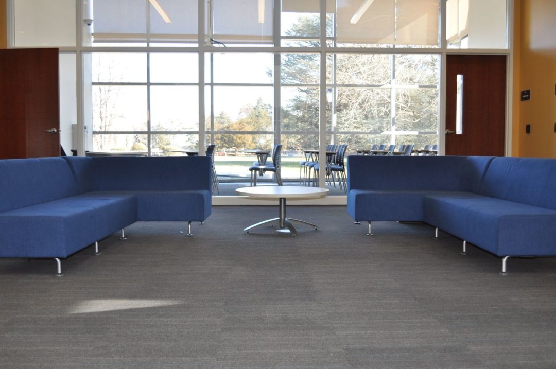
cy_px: 184
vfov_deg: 36.8
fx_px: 555
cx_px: 278
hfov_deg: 53.2
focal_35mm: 36
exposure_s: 1/125
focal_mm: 24
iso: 400
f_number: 4
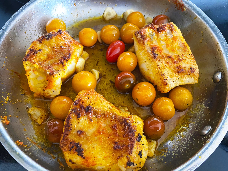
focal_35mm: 26
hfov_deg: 67.3
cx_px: 114
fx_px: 171
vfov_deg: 53.1
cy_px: 86
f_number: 1.8
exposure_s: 1/30
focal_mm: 4.25
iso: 500
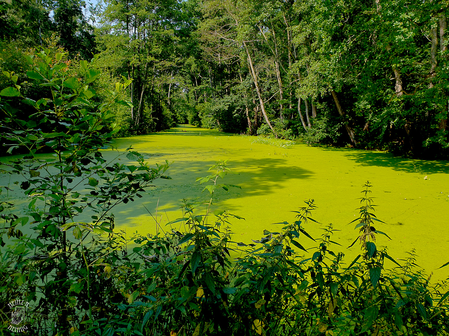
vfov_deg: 53.1
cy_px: 168
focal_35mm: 26
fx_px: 337
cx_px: 224
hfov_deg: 67.3
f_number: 2.4
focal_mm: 4.3
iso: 50
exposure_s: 1/654
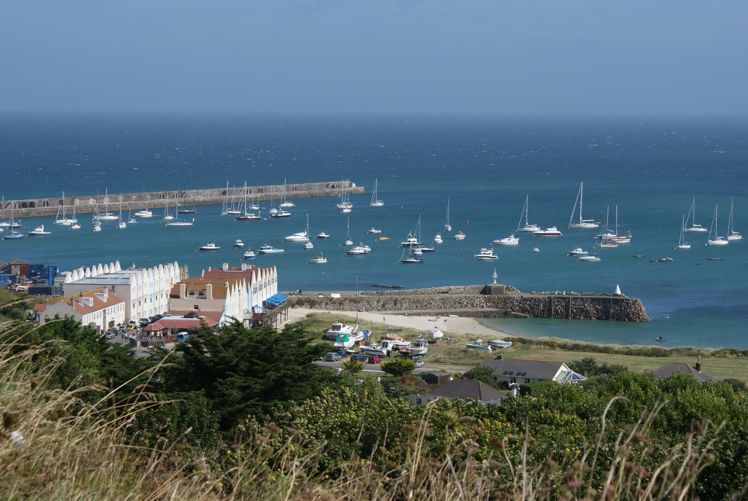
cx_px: 374
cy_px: 250
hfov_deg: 19.4
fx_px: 2184
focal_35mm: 105
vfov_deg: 13.1
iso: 100
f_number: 13
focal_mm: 70
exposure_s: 1/160
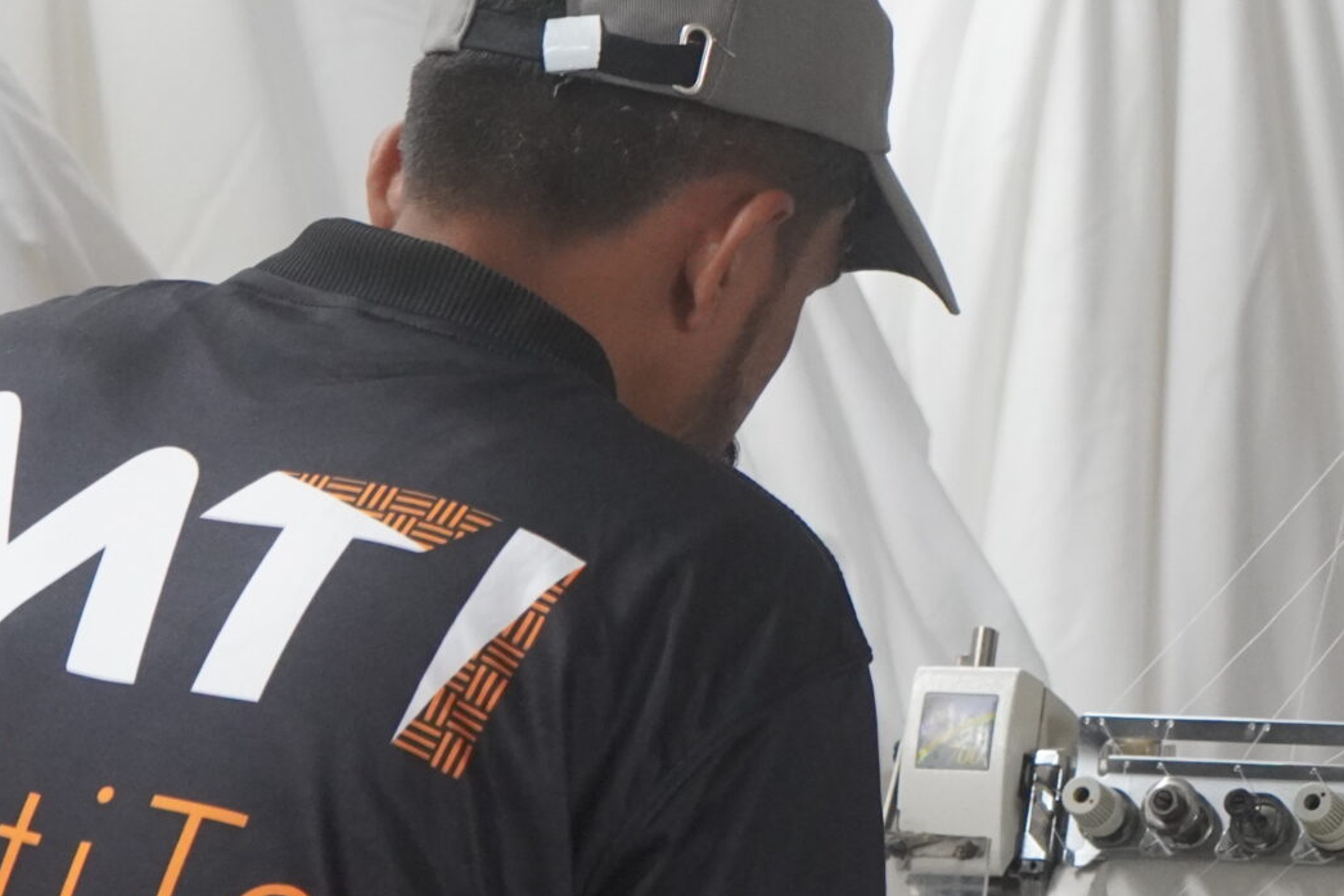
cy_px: 416
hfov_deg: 10.9
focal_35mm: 187
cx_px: 1289
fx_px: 6988
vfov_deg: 7.3
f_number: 4
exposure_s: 1/160
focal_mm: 51
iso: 2000
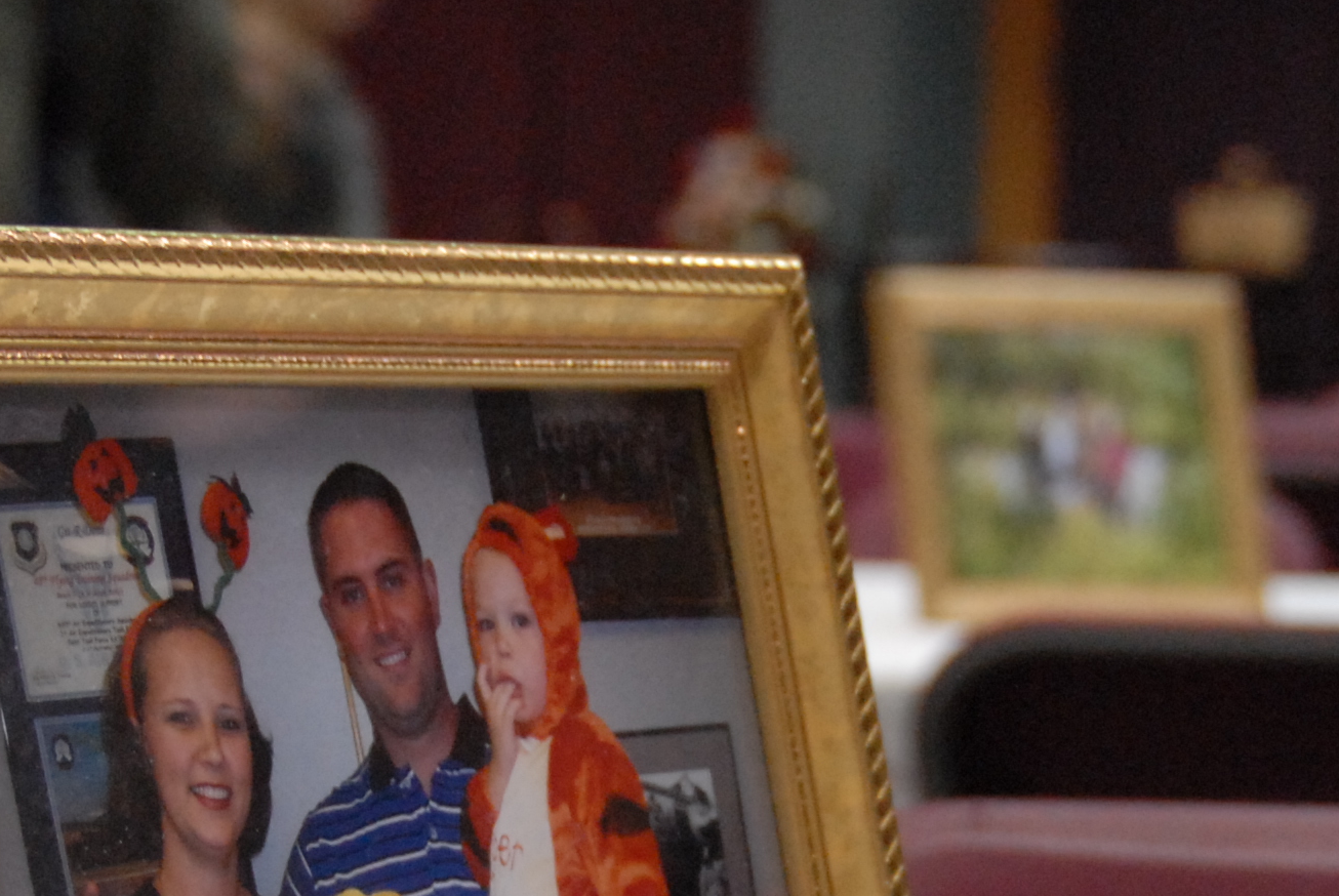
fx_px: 6293
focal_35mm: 169
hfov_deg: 12.1
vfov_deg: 8.1
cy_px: 748
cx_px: 809
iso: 800
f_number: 4.2
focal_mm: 38
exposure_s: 1/40
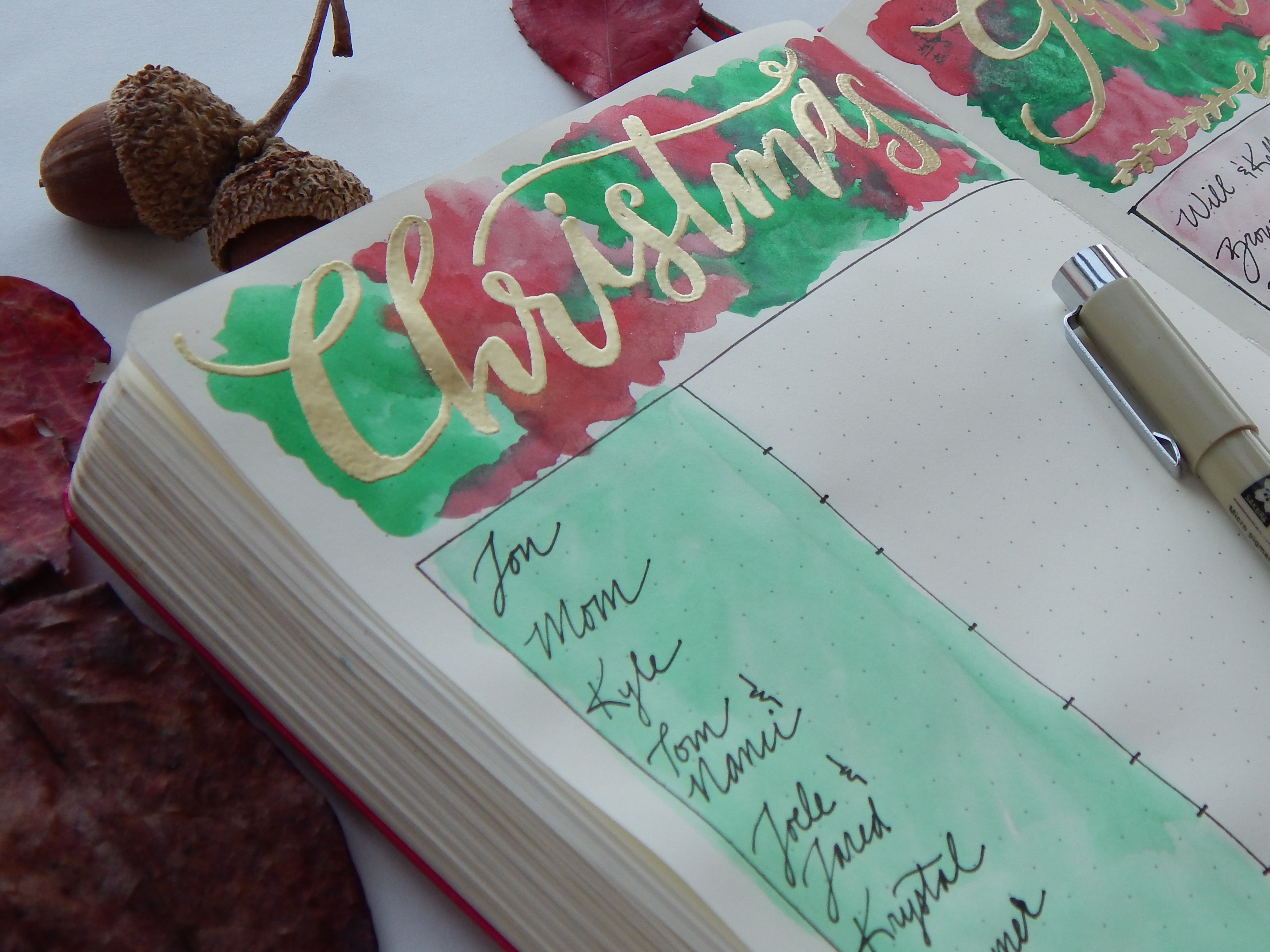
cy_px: 377
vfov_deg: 25.6
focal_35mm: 57
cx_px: 833
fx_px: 2091
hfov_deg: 33.5
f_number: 3.6
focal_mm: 7.7
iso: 125
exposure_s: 1/40
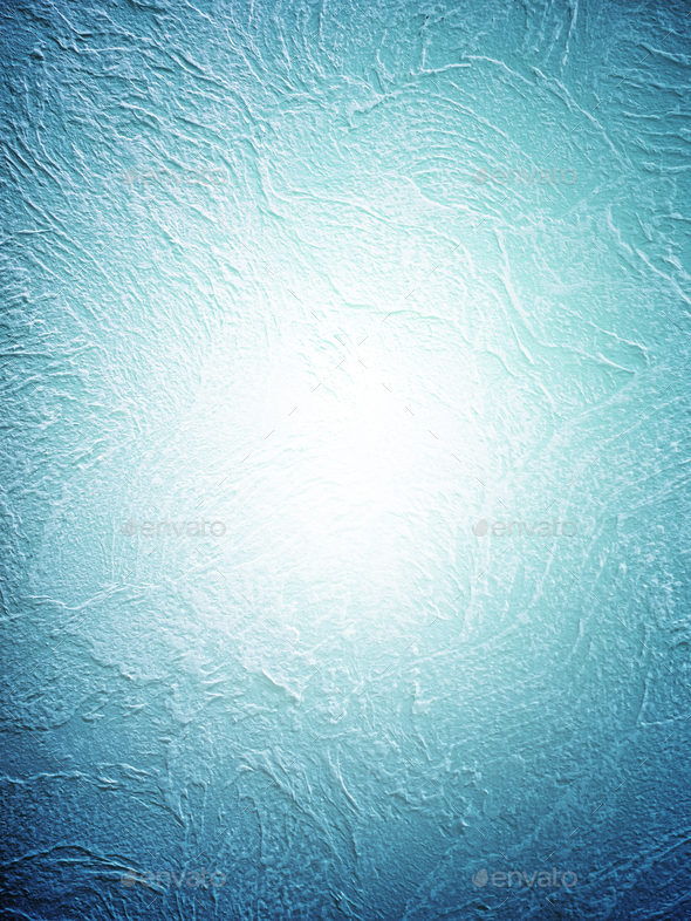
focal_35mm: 52
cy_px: 460
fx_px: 1383
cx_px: 346
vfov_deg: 36.8
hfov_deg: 28.0
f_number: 5.3
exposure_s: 1/5
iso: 400
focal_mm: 26
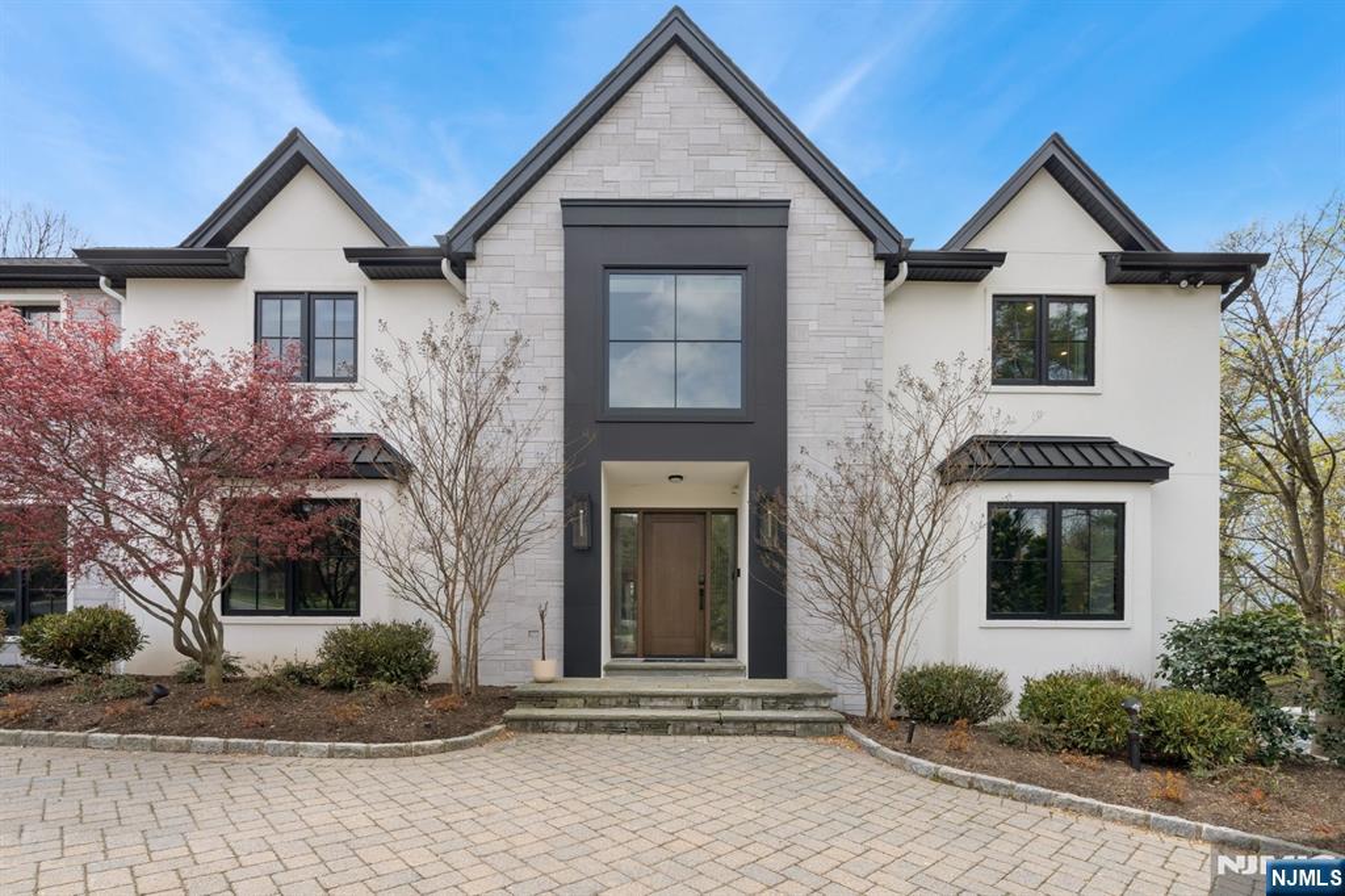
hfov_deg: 96.8
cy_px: 448
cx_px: 672
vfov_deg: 73.7
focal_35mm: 16
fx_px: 598
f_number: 11
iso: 100
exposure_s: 1/125
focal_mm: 16
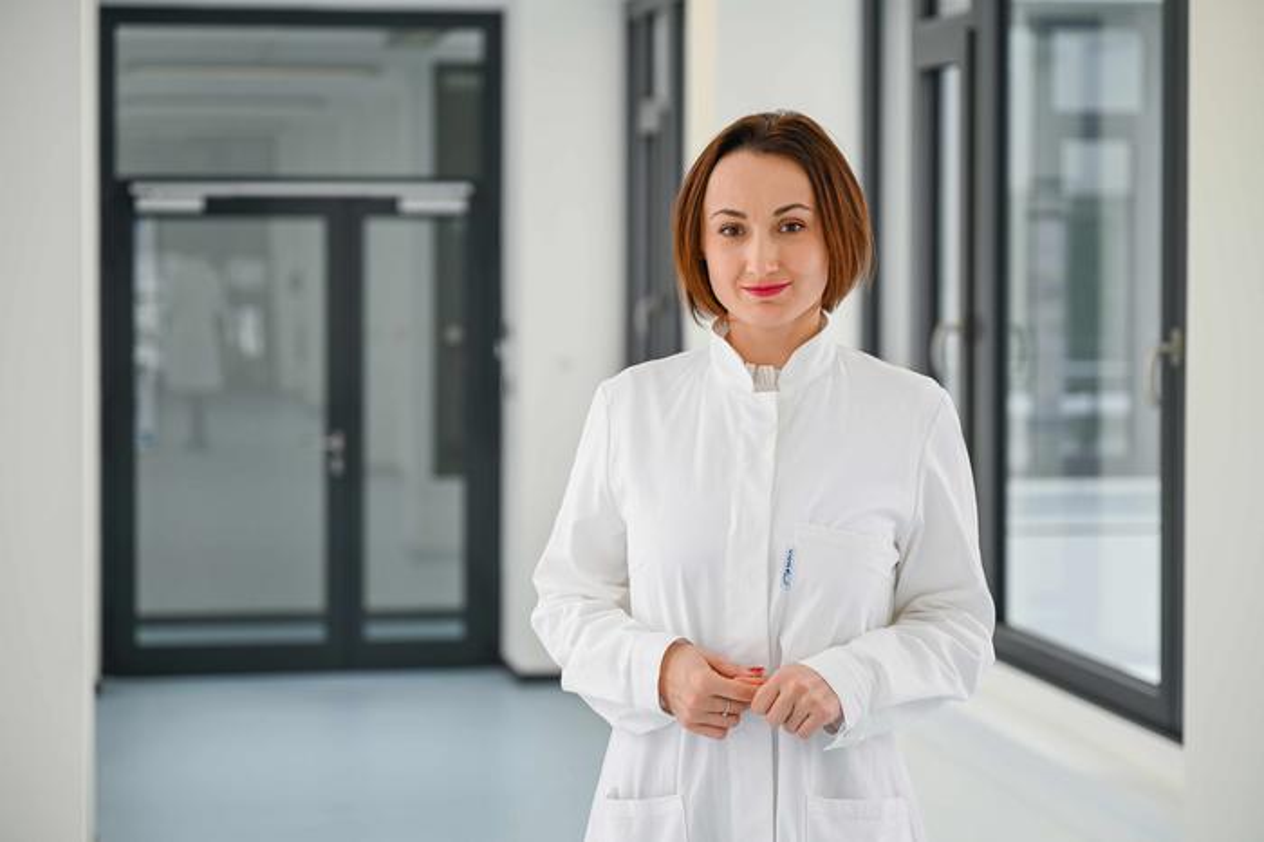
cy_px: 421
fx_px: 2457
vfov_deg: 19.4
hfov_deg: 28.9
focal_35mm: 70
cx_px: 632
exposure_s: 1/200
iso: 125
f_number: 2.8
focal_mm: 70
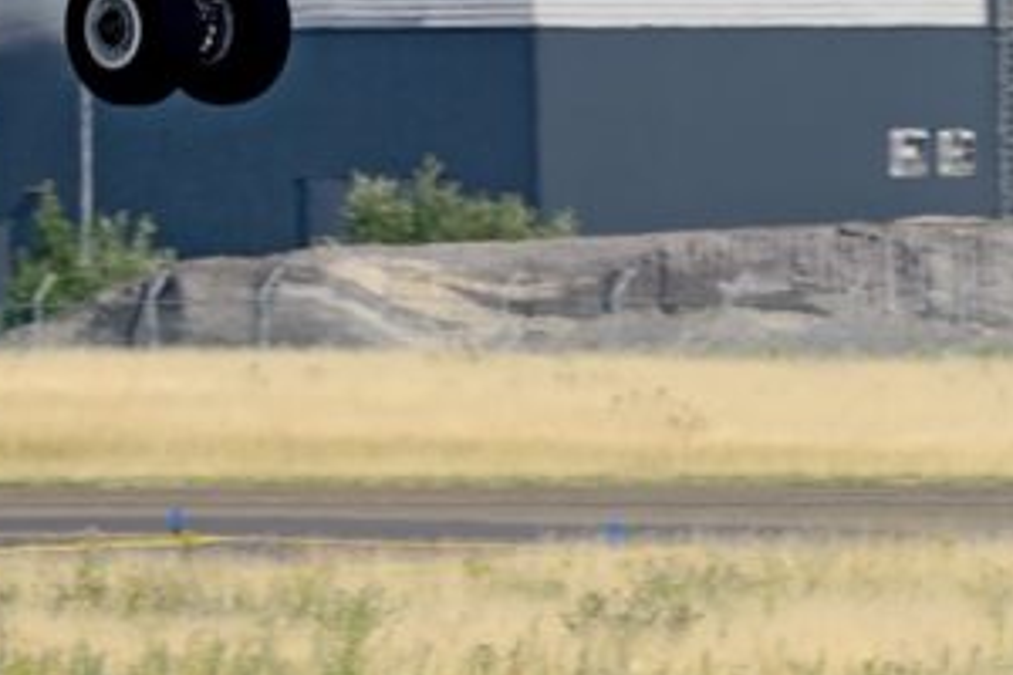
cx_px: -537
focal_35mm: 1579
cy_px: -370
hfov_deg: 1.3
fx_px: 44428
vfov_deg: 0.9
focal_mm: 390
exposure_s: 1/800
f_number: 5.6
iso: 160
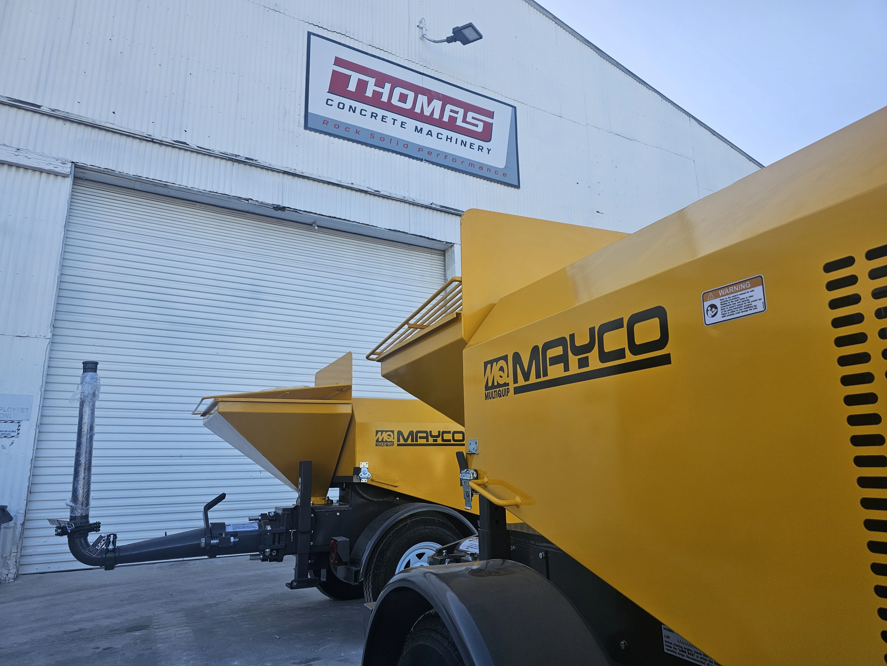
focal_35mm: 23
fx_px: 589
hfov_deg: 73.9
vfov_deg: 58.9
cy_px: 333
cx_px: 444
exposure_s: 1/220
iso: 10
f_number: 1.7
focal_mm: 6.3
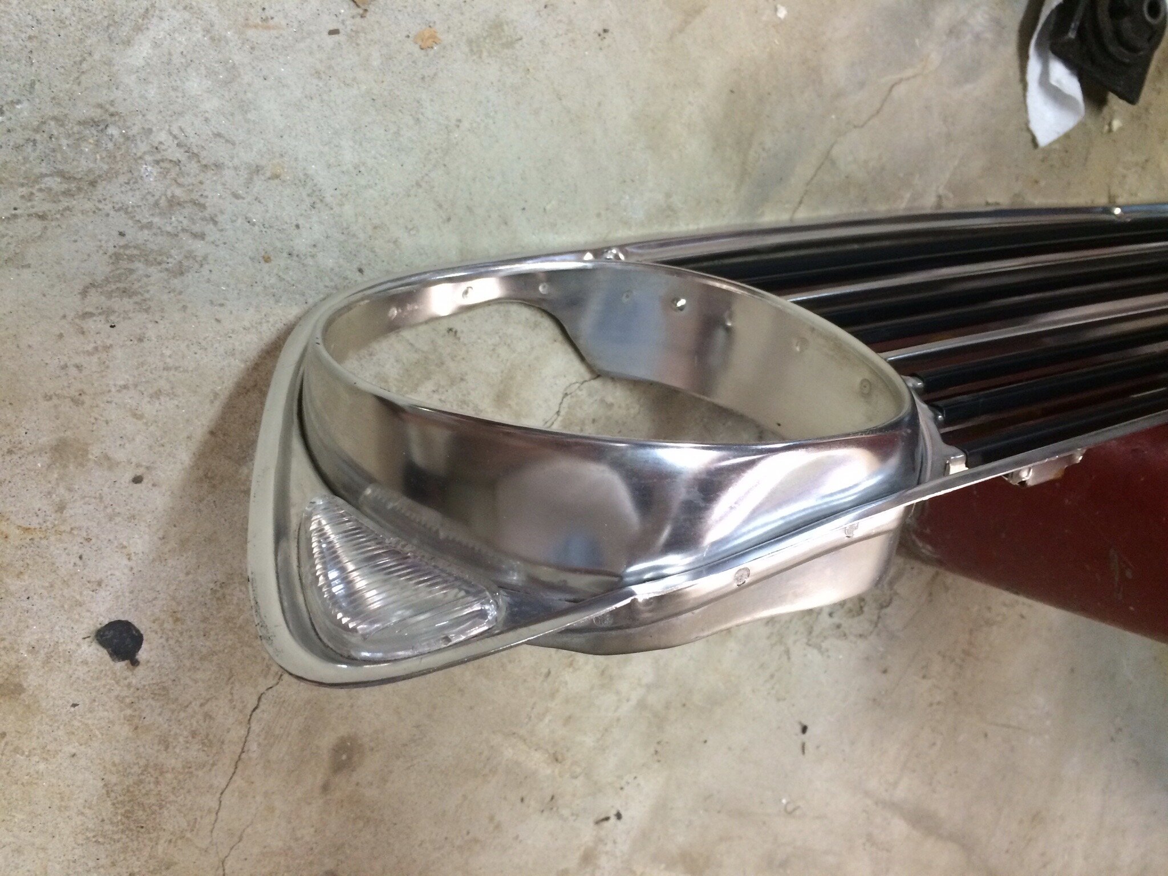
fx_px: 979
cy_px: 438
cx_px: 584
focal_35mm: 29
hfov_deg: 61.7
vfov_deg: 48.2
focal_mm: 4.15
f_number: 2.2
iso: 200
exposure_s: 1/30
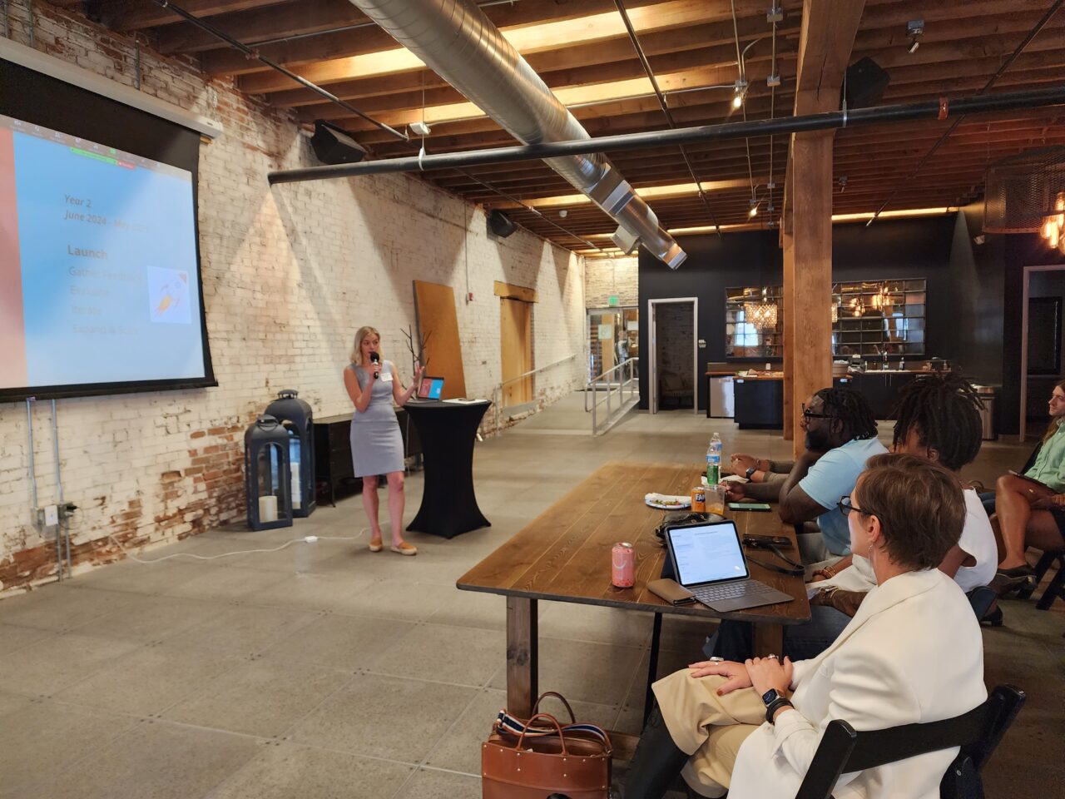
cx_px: 532
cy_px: 400
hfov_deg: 73.9
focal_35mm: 23
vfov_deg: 58.9
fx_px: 708
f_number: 1.8
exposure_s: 1/120
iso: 640
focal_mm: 6.4
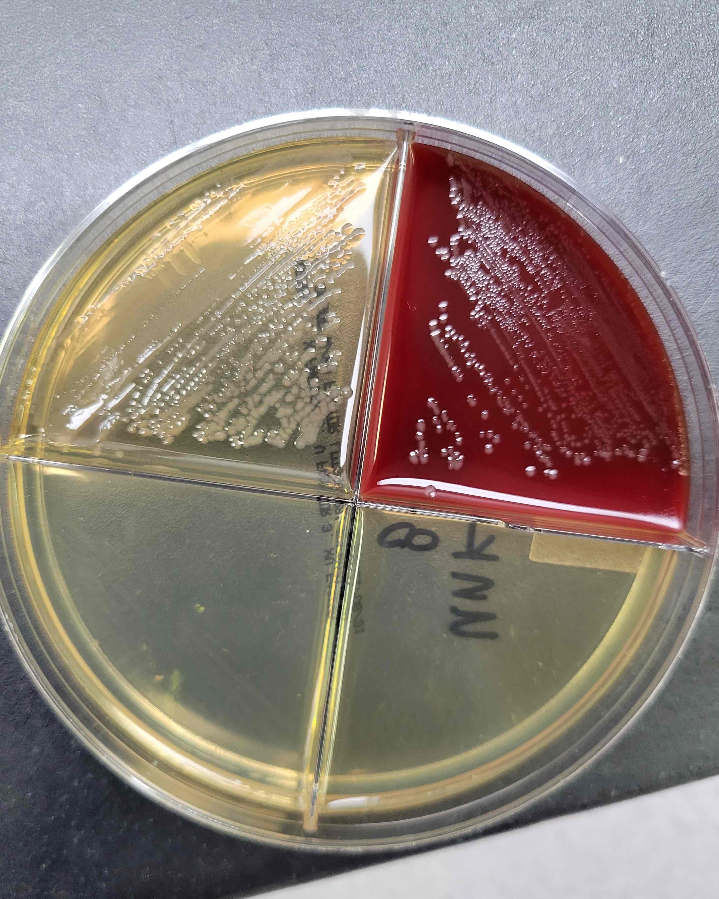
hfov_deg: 51.5
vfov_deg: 62.1
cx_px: 360
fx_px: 745
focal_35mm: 28
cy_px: 489
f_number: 1.8
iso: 250
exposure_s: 1/119
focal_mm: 5.4
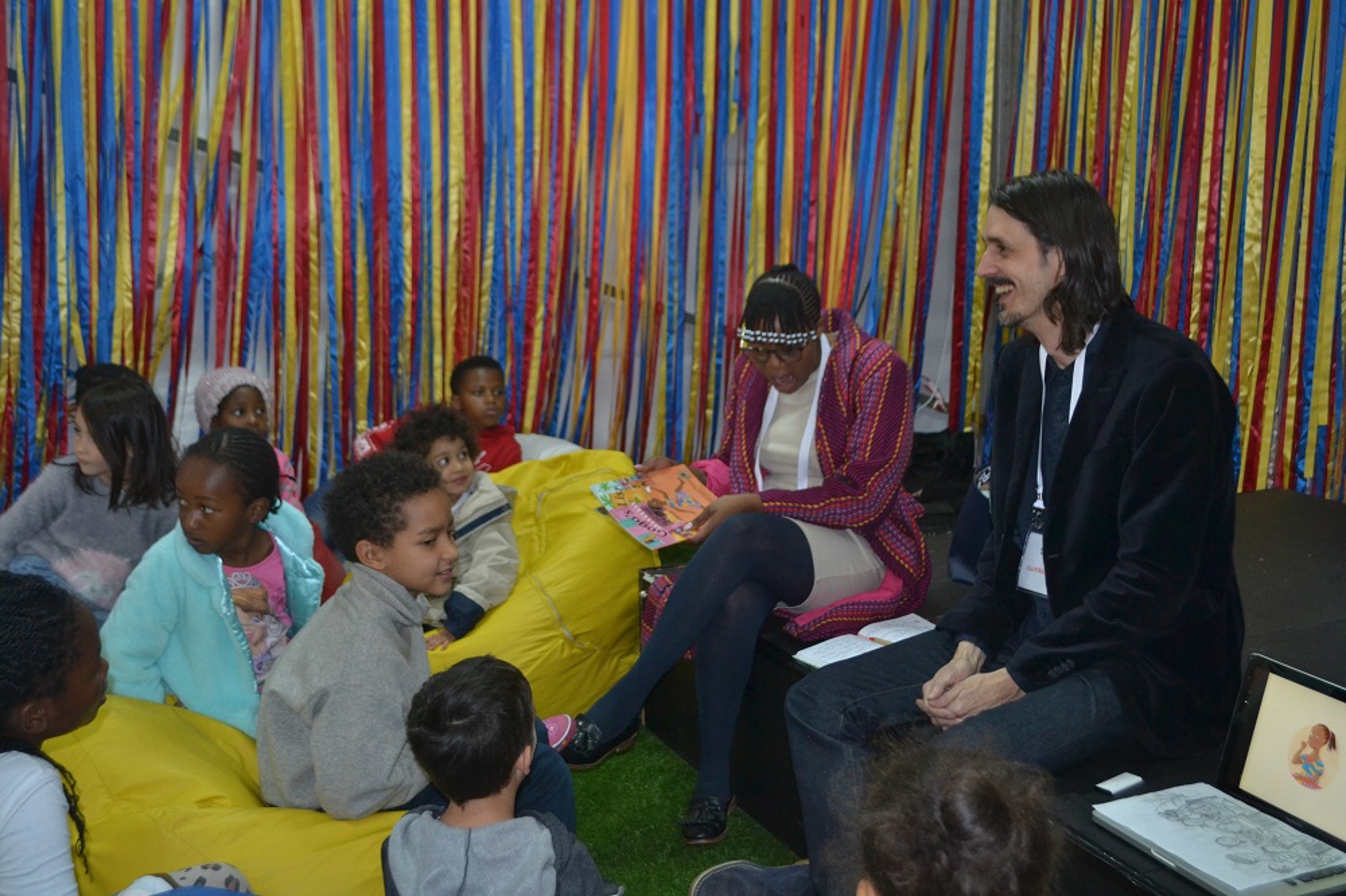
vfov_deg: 34.2
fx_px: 1458
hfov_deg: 49.6
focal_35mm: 39
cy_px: 448
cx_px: 673
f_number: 4.2
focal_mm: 26
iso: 800
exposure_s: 1/60
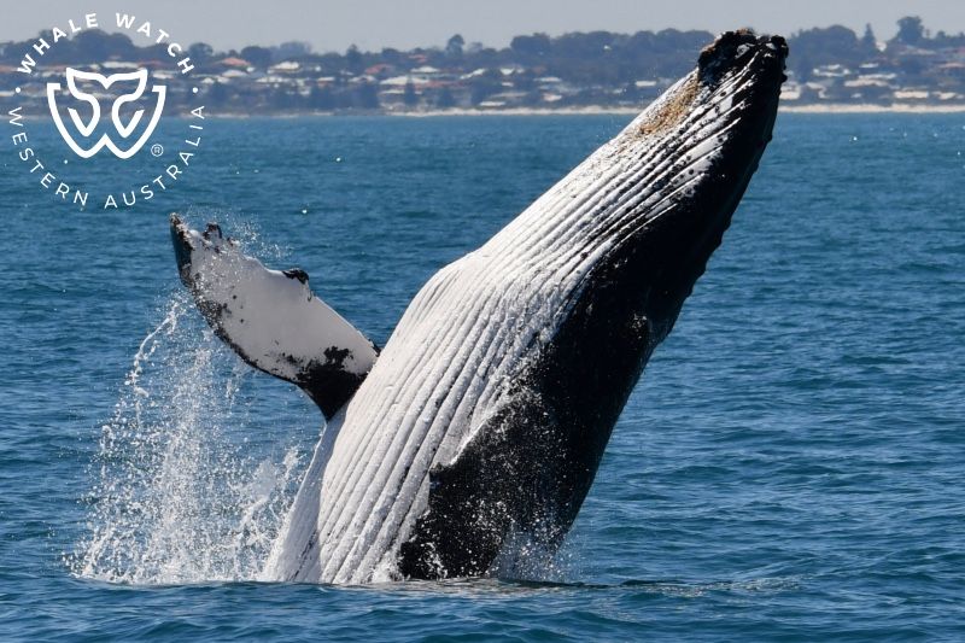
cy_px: 322
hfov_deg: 4.6
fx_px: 12059
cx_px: 482
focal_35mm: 450
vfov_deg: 3.1
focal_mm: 300
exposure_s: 1/2000
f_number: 8
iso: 320
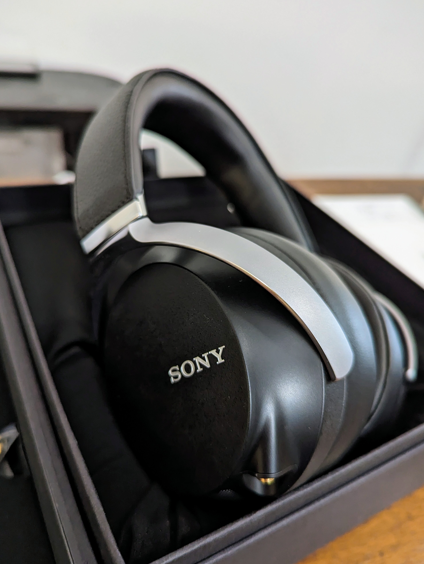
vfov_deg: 69.3
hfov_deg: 55.0
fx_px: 407
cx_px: 214
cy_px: 286
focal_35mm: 25
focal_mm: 6.81
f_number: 1.85
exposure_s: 1/24
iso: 766
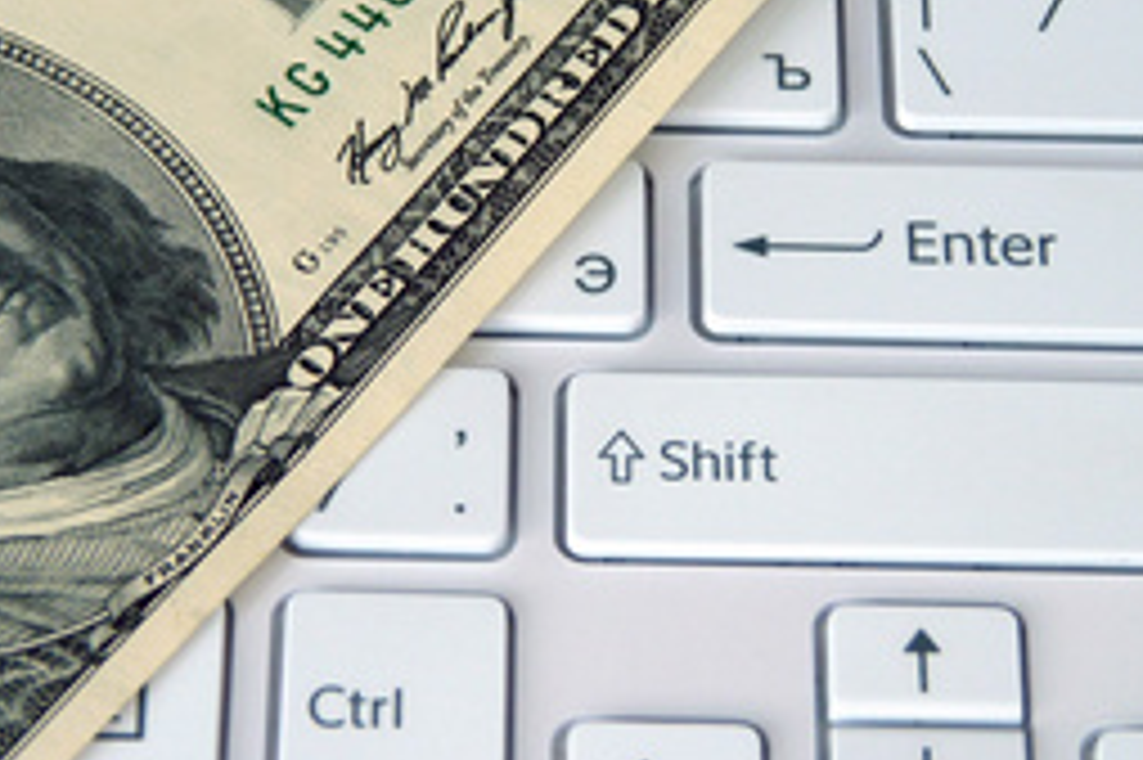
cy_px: 297
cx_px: 554
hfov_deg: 13.8
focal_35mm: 149
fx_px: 4728
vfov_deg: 9.2
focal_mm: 16.1
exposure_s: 1/100
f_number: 4
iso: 80
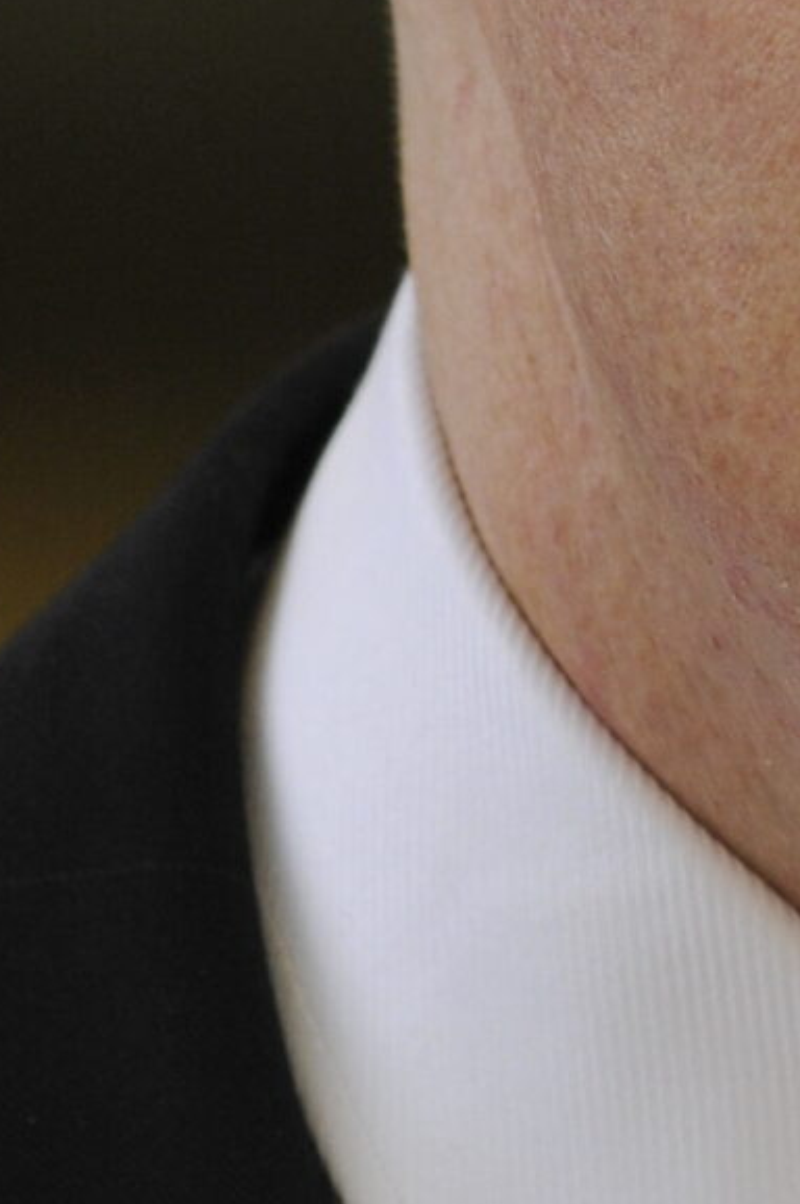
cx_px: 1273
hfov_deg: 1.5
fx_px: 29943
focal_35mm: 896
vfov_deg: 2.3
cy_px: 254
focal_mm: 135
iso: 400
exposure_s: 1/60
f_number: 4
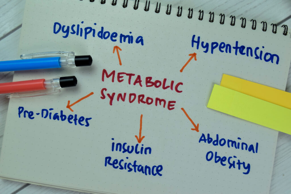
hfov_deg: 46.4
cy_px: 97
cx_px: 146
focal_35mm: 42
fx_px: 340
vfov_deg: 31.9
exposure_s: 1/125
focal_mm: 28
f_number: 7.1
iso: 800
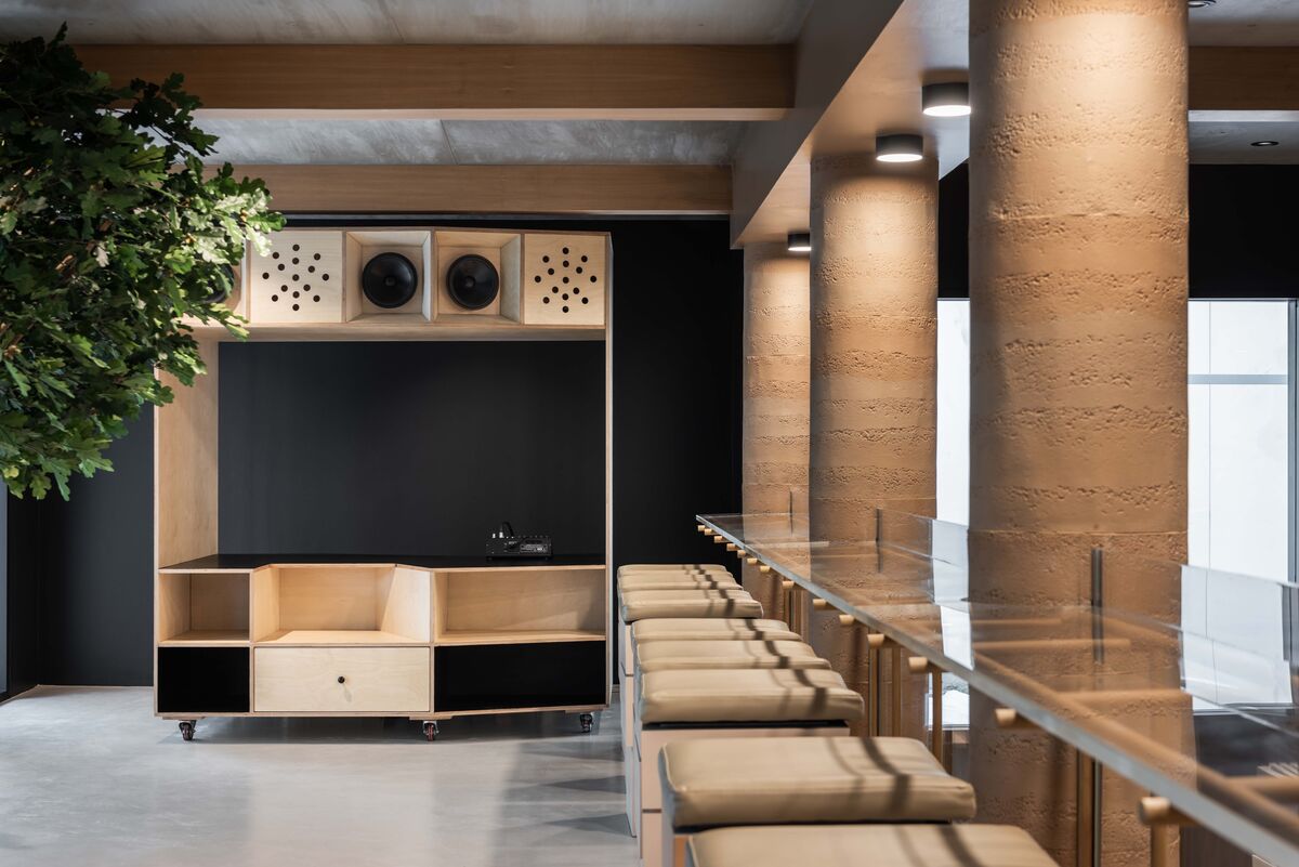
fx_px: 1877
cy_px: 434
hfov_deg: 38.2
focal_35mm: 52
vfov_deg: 26.0
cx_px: 650
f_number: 5.6
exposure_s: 1/2.5
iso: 64
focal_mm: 52
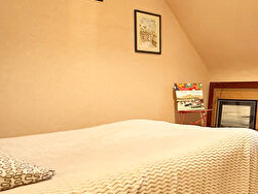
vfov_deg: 36.8
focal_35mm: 39
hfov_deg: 46.1
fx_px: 291
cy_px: 105
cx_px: 194
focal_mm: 2.22
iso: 1000
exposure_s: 1/34
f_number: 2.2
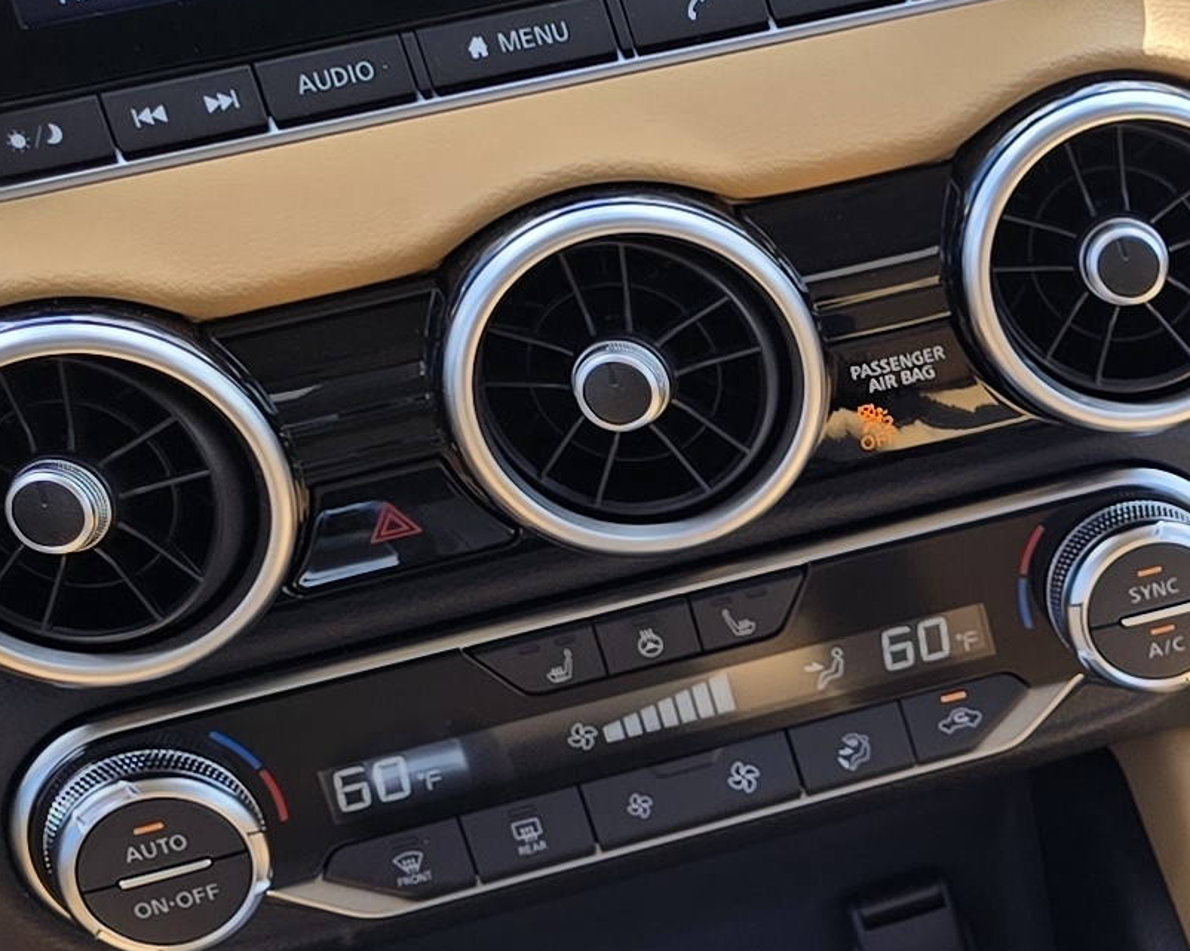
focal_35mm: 112
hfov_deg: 14.9
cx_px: 2175
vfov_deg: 13.3
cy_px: 1236
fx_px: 3943
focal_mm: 6.3
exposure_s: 1/180
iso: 12
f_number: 1.7
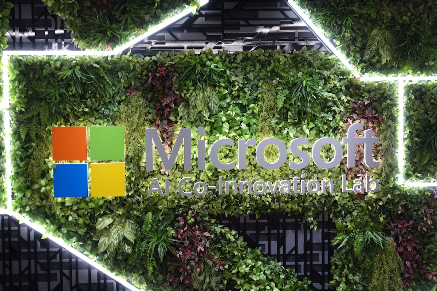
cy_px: 146
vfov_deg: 29.2
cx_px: 218
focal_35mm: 46
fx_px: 558
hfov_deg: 42.7
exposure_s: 1/50
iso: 160
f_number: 3.2
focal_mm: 17.18
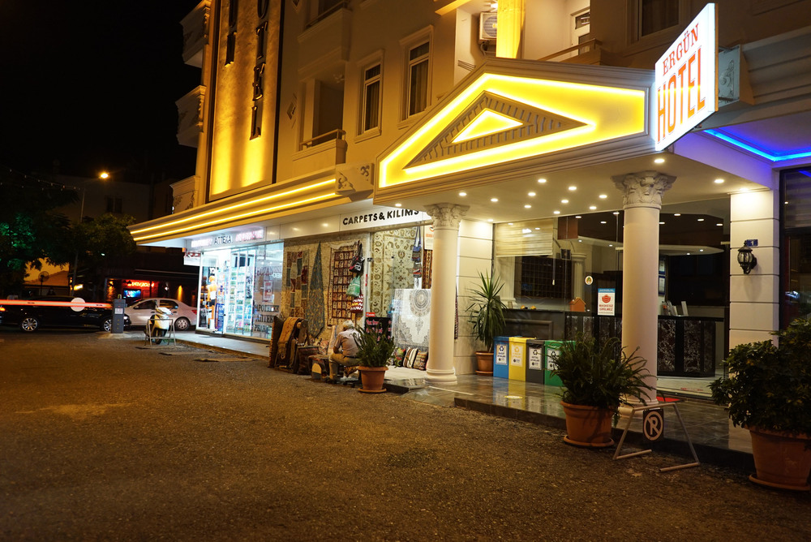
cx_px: 406
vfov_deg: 46.5
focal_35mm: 28
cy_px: 271
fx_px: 631
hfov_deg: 65.4
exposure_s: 1/160
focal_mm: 28
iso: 1600
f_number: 2.8
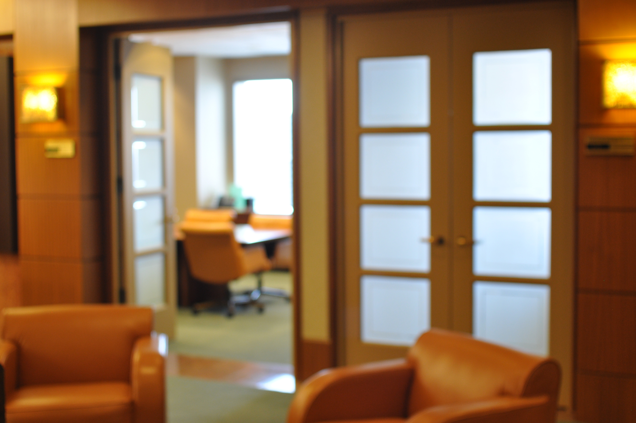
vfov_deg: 25.7
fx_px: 926
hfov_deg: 37.9
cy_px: 212
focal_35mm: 52
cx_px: 318
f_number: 3.2
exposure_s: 1/40
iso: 500
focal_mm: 35
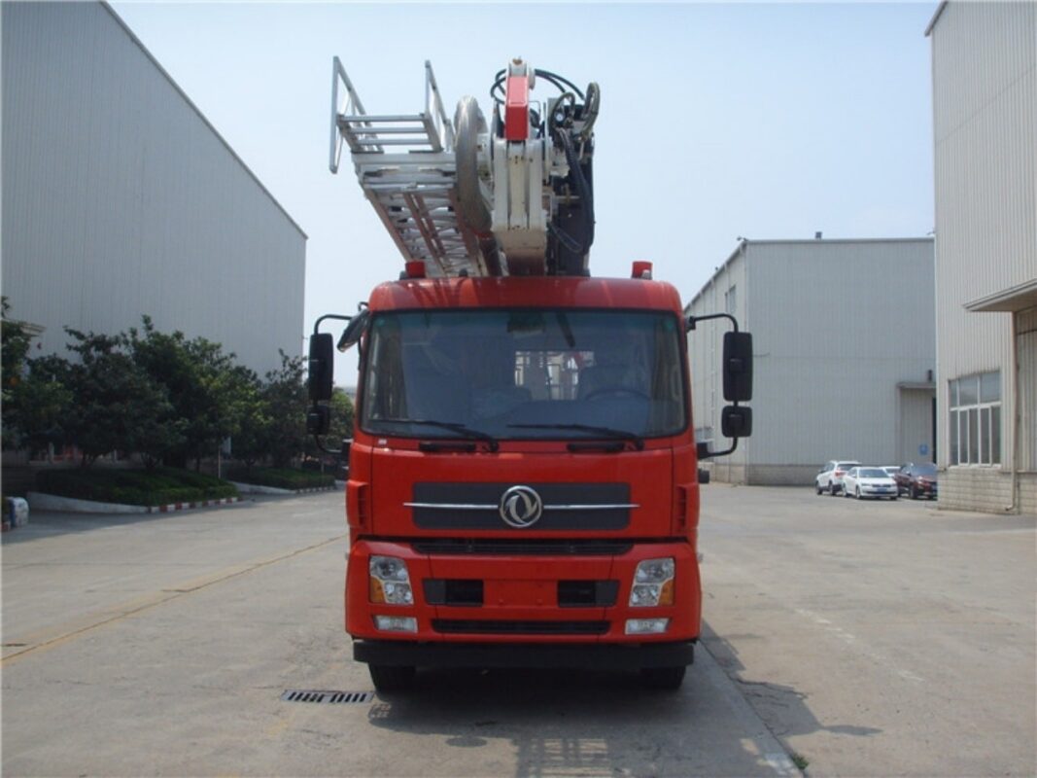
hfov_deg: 47.9
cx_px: 518
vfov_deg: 36.8
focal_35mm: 39
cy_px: 389
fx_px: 1168
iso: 50
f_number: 6.3
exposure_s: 1/350
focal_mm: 6.6
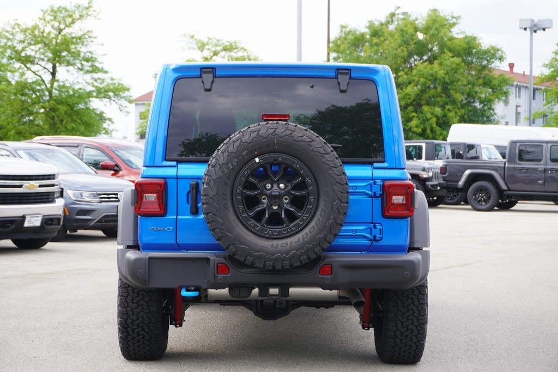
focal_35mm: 70
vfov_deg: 19.3
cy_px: 186
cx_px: 279
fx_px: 1093
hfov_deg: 28.6
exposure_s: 1/80
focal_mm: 47
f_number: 6.3
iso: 100
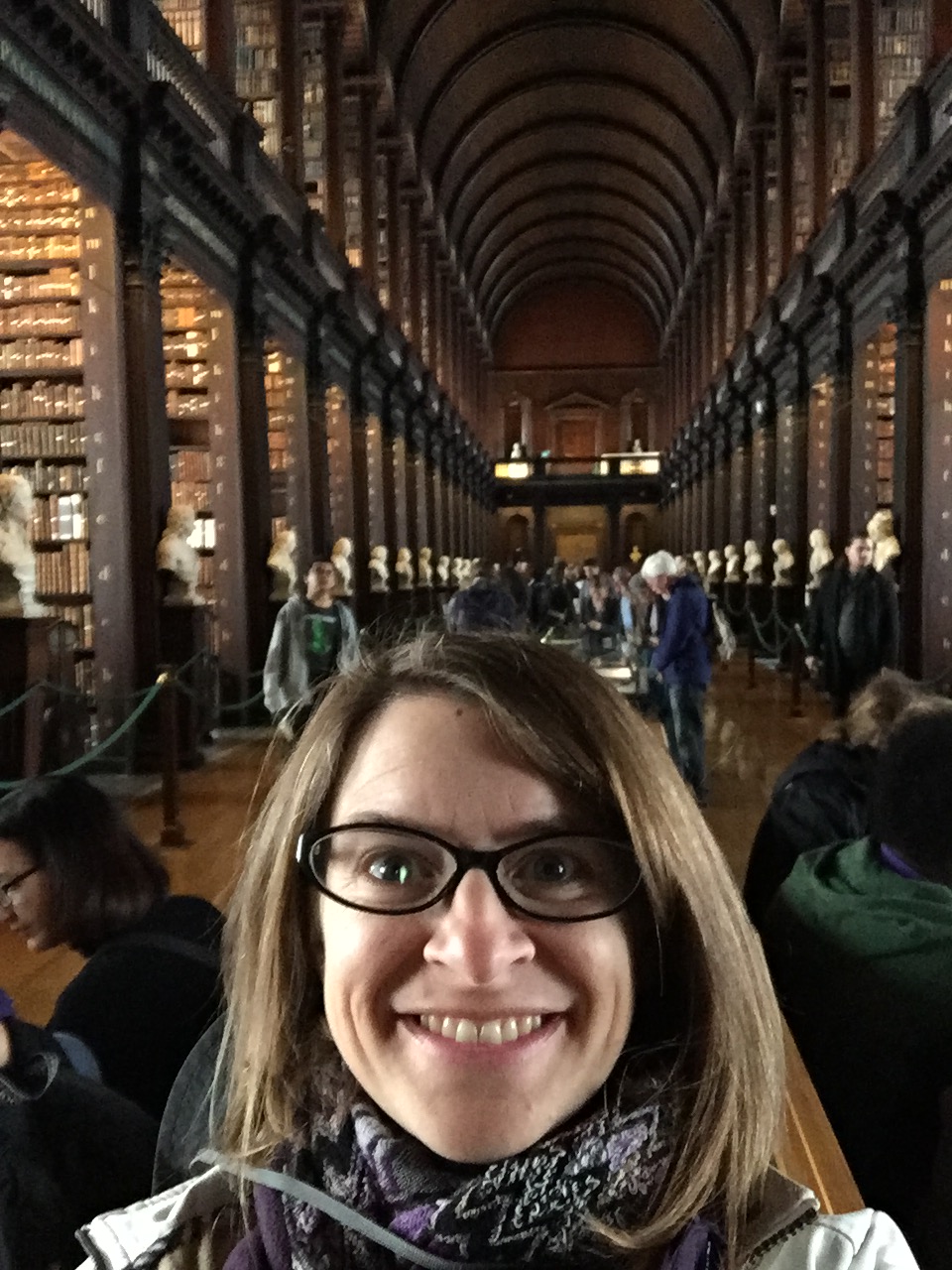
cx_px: 476
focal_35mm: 31
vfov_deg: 58.4
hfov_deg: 45.4
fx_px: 1137
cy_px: 635
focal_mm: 2.65
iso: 500
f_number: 2.2
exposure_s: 1/17
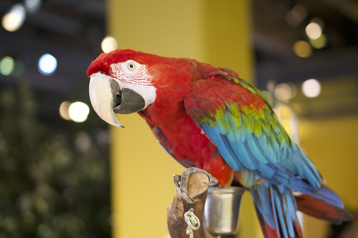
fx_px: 746
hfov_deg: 27.0
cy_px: 119
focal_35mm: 75
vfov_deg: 18.2
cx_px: 179
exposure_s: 1/80
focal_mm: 50
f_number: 2
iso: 3200
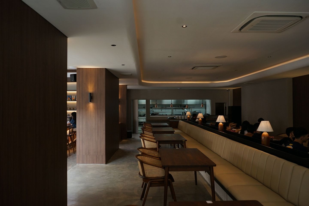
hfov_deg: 65.5
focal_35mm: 28
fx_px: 240
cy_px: 103
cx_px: 154
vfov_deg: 46.4
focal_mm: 28
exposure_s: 1/100
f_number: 3.5
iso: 400
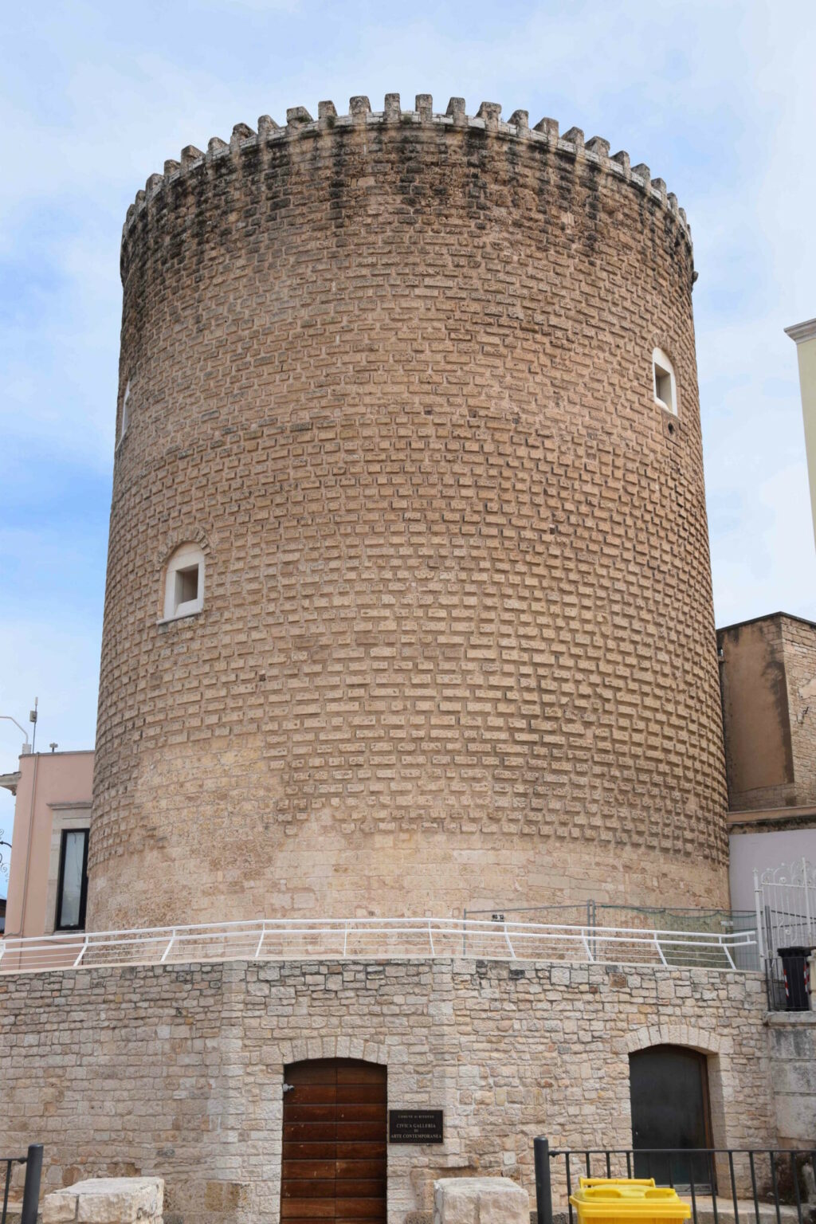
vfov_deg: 46.4
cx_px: 408
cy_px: 612
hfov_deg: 31.9
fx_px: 1428
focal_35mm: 42
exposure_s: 1/400
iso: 200
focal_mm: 28
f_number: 10
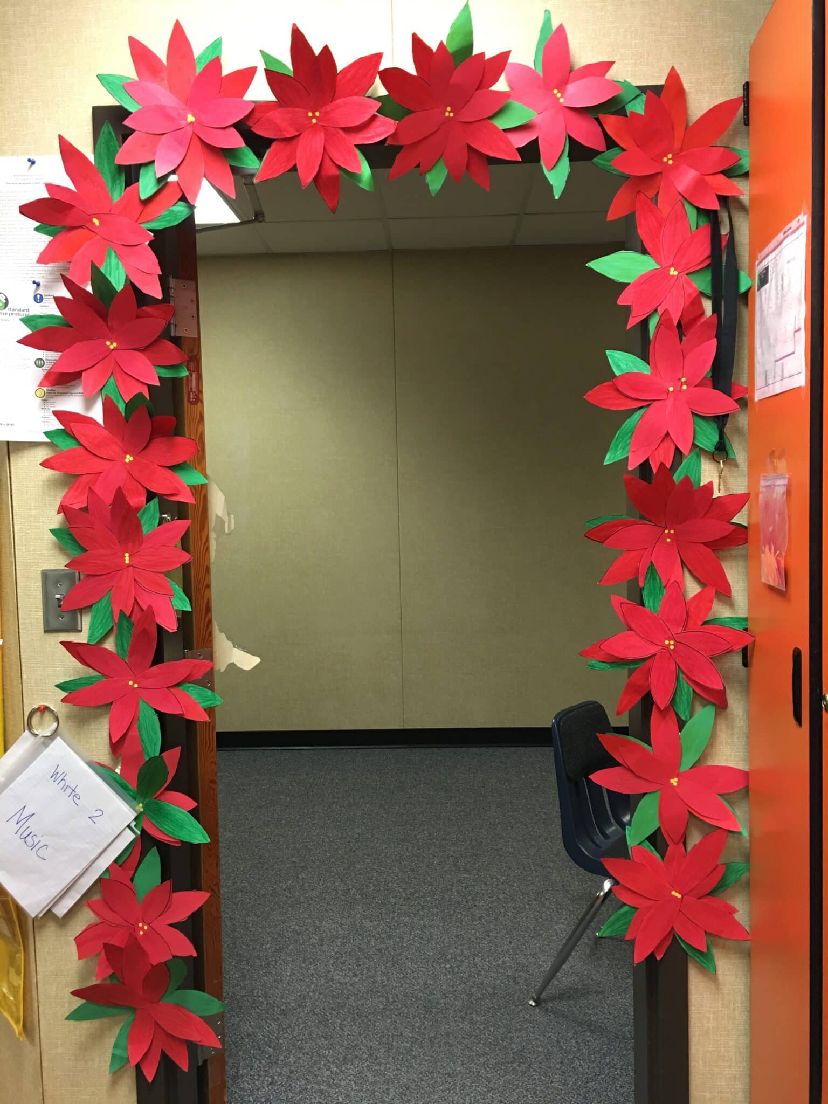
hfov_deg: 48.2
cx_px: 414
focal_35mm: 29
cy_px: 552
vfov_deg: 61.7
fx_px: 925
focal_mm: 4.15
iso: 64
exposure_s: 1/15
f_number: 2.2
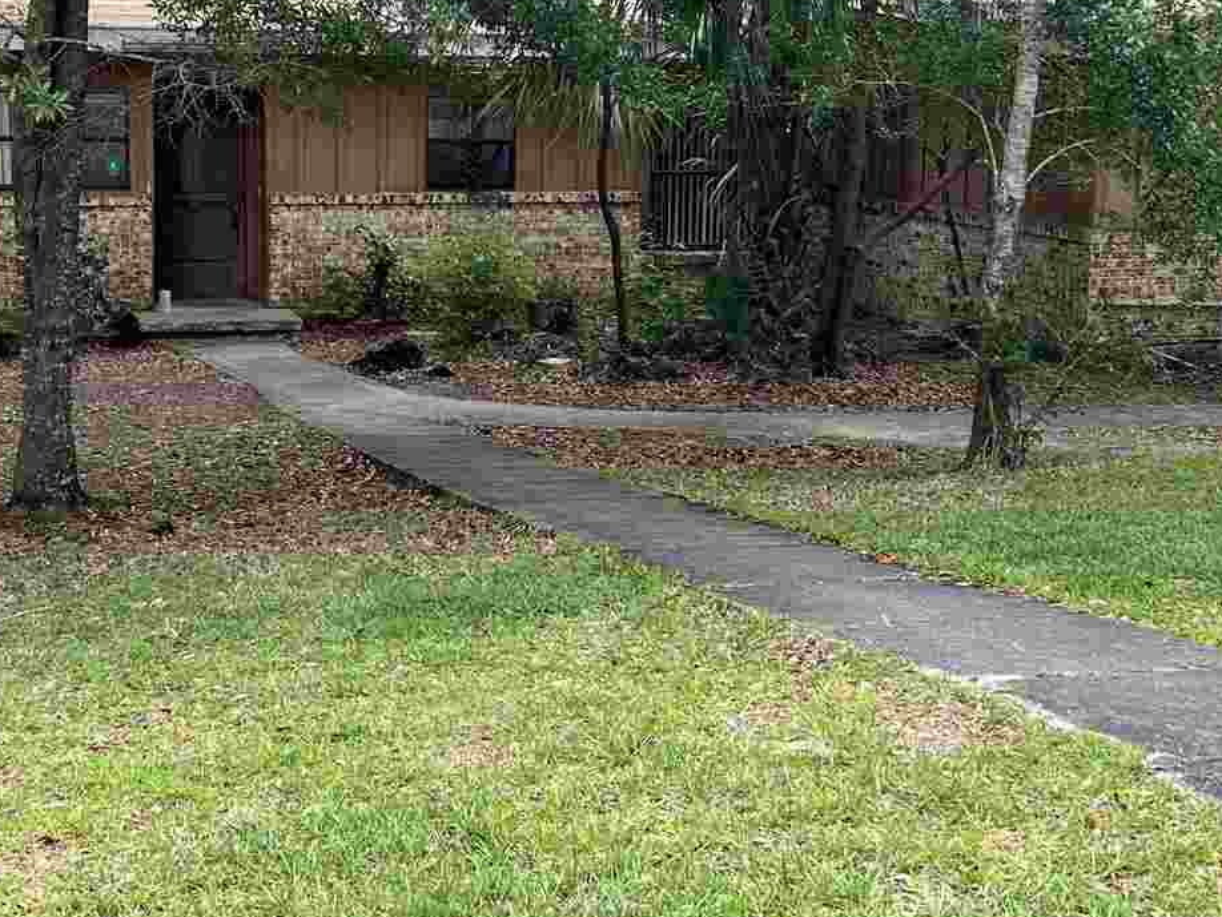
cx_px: 493
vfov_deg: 25.1
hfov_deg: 33.1
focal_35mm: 58
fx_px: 2048
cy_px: 298
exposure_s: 1/166
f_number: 1.5
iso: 40
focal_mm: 5.7
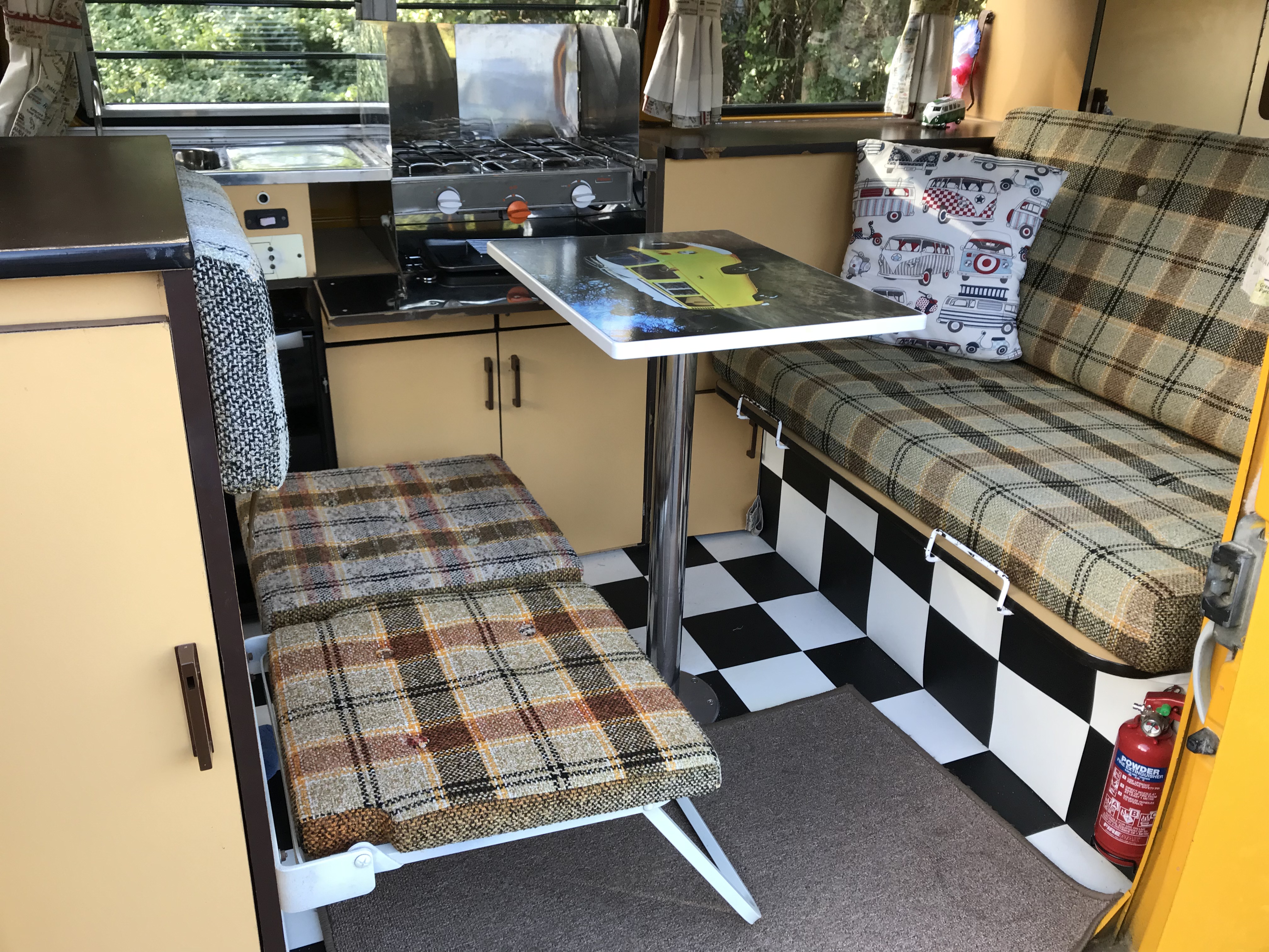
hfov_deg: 63.4
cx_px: 634
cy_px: 476
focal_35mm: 28
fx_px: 1026
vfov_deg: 49.7
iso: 32
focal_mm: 3.99
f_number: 1.8
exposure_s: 1/100
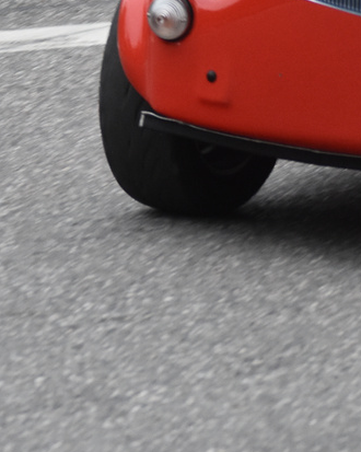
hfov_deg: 2.2
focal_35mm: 691
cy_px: -72
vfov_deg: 2.8
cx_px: 587
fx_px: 9233
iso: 1000
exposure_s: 1/250
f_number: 4
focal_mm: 125
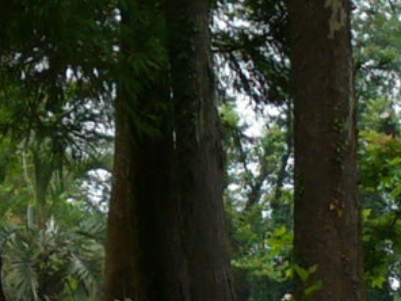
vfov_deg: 4.1
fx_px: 4193
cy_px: 187
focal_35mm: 362
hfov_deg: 5.5
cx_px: 153
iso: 80
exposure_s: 1/125
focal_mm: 8.9
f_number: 3.1
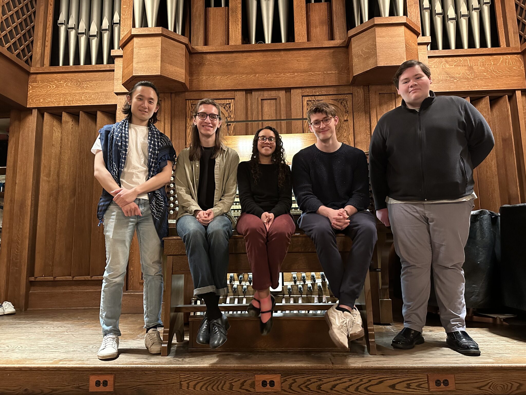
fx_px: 365
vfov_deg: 56.8
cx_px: 263
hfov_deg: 71.6
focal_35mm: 24
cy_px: 198
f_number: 1.78
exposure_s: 1/30
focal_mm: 6.86
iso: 800
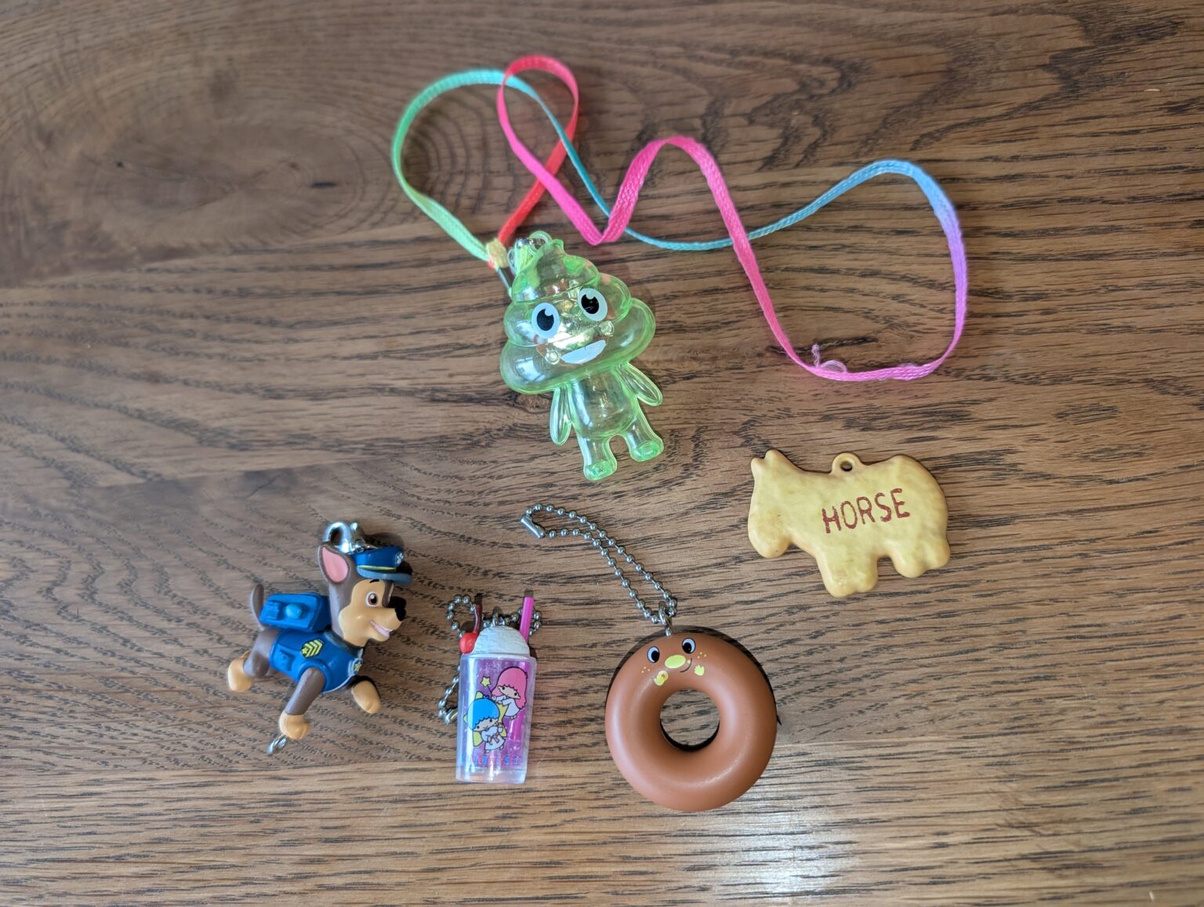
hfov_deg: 71.5
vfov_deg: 56.9
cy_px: 454
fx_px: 836
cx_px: 602
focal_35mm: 24
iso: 91
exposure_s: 1/261
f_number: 1.68
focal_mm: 6.9
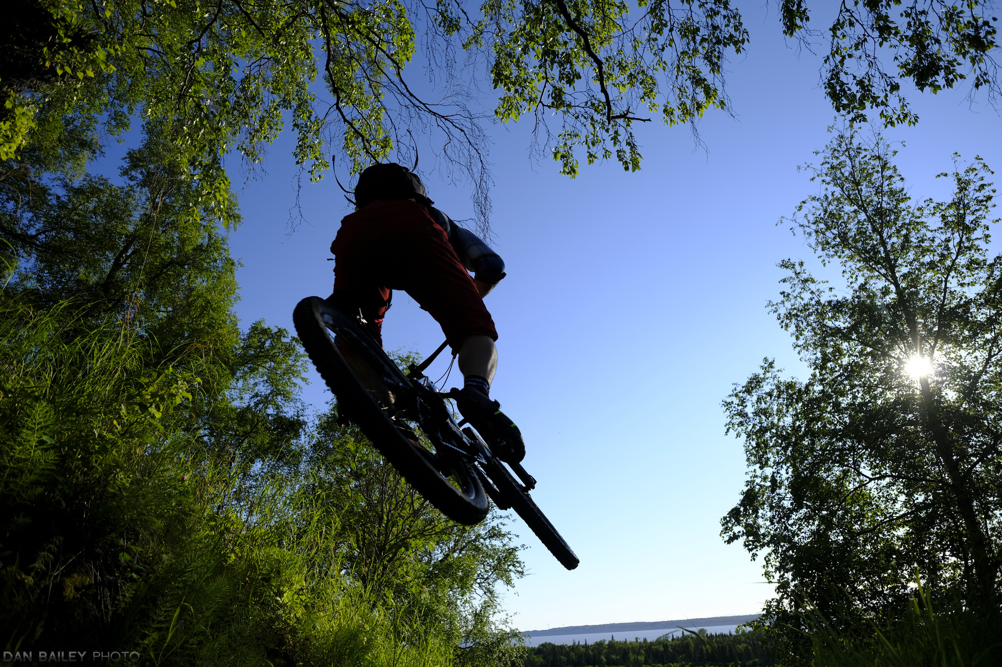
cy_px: 334
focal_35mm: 21
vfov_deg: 59.5
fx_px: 584
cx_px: 501
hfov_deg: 81.2
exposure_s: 1/2500
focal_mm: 14
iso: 200
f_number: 3.2
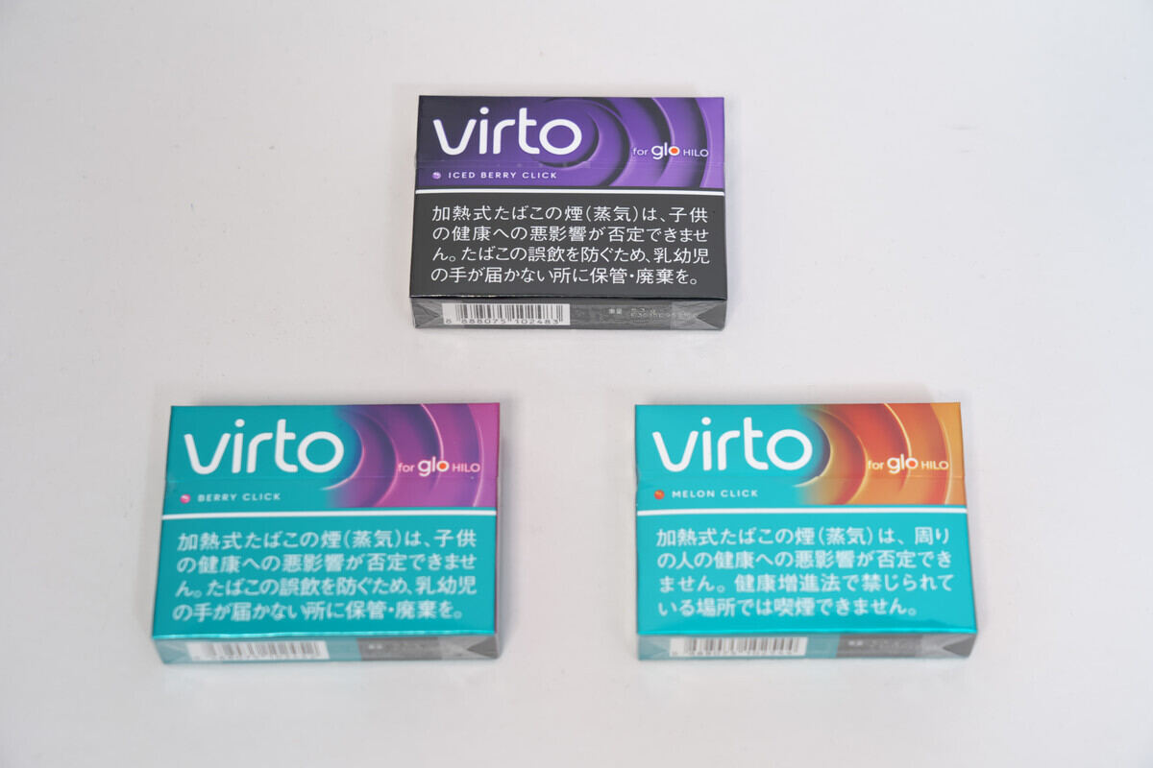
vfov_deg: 18.7
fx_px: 2338
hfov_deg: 27.7
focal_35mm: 73
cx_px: 576
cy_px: 384
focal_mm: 73
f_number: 6.3
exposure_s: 1/10
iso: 100
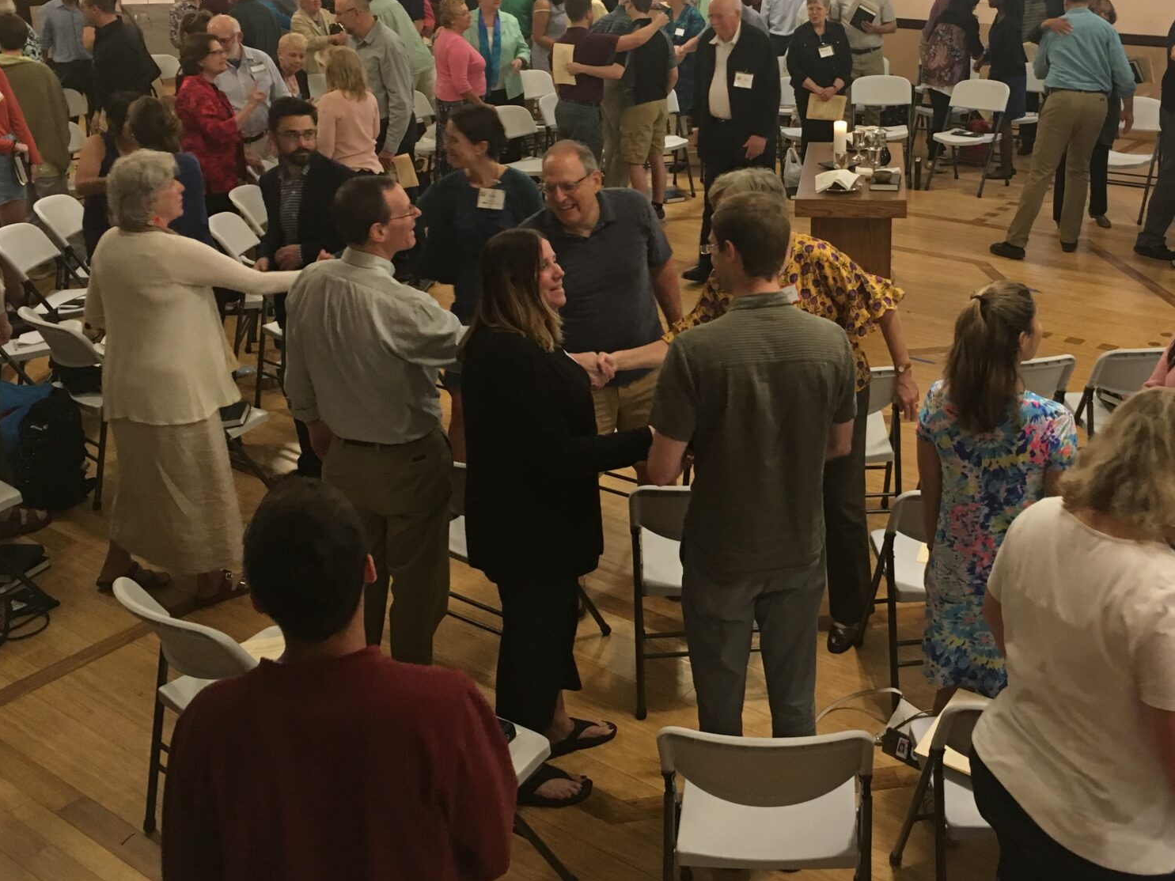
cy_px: 289
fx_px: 1358
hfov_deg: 46.3
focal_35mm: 40
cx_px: 745
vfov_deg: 35.6
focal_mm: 4.15
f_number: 2.2
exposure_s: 1/24
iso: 200
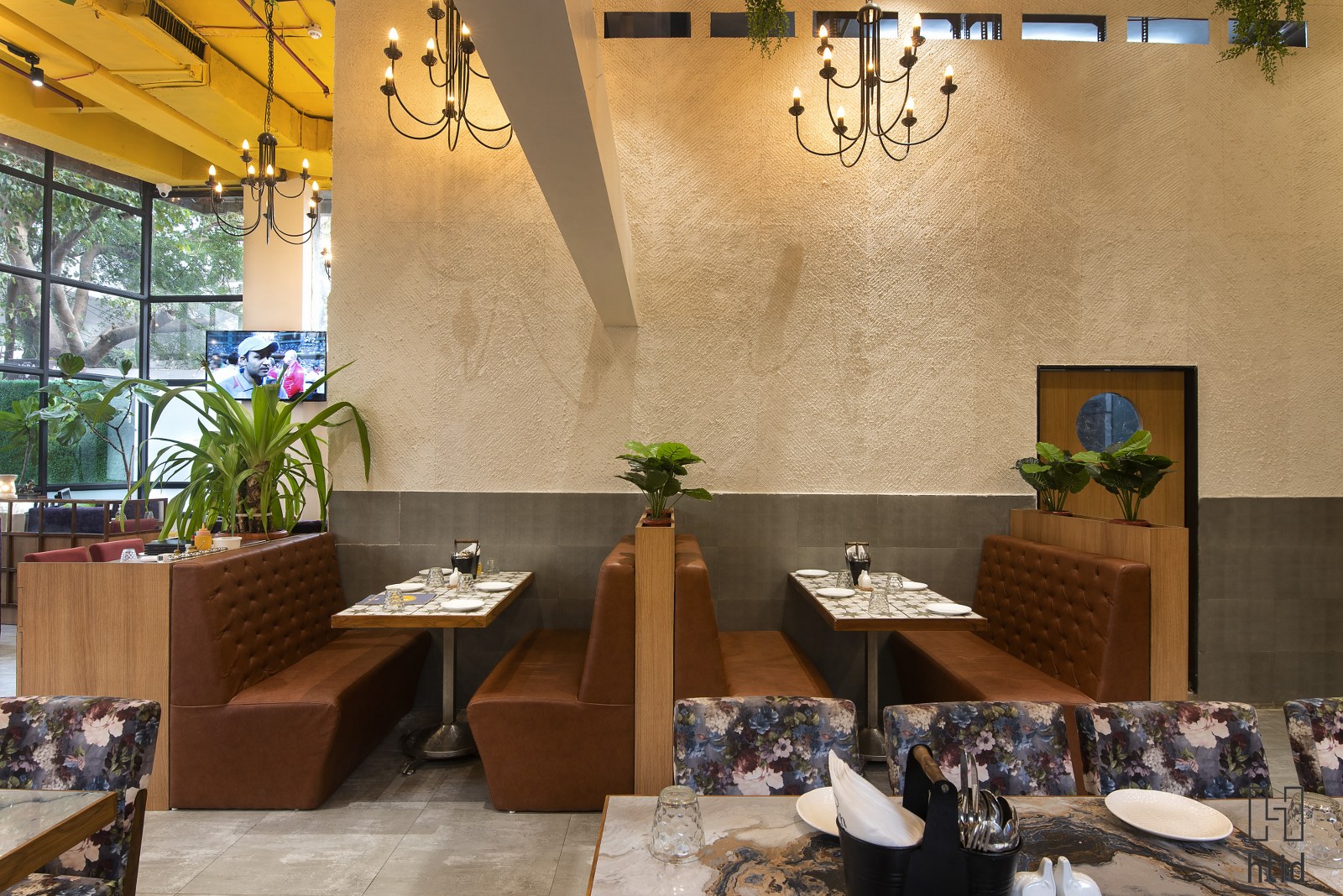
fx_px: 896
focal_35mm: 24
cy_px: 448
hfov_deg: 73.7
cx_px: 672
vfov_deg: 53.2
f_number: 11
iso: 100
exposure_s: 1/5
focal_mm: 24
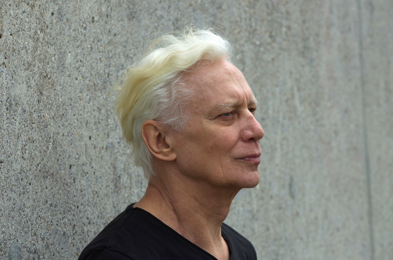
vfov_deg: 7.0
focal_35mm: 195
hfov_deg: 10.6
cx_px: 196
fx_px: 2124
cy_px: 130
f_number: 5.6
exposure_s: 1/640
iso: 200
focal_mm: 130
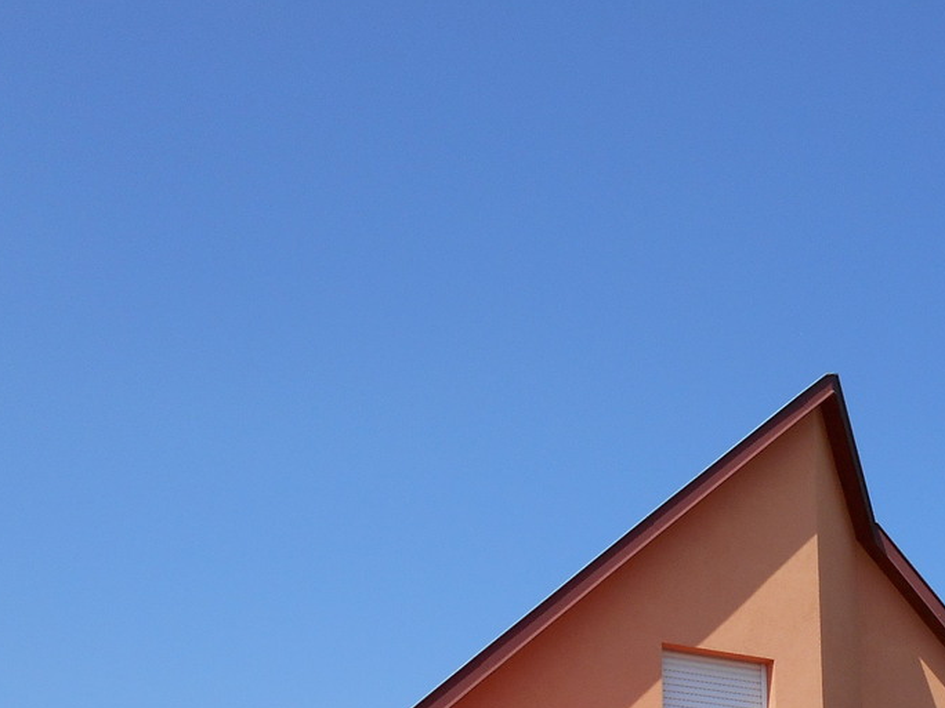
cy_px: 772
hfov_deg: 32.2
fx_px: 1556
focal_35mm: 57
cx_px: 841
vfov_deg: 24.1
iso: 80
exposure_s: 1/1250
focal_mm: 4.6
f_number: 3.2
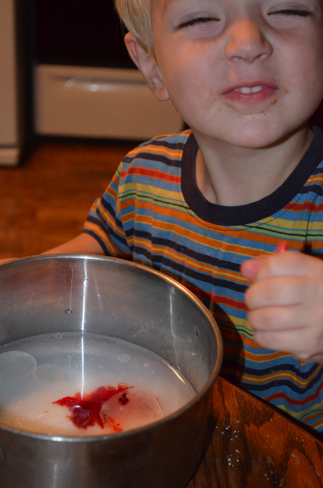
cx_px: 162
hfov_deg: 20.1
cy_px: 244
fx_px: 912
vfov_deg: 29.9
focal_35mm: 68
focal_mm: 45
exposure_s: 1/60
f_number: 5.3
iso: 3200
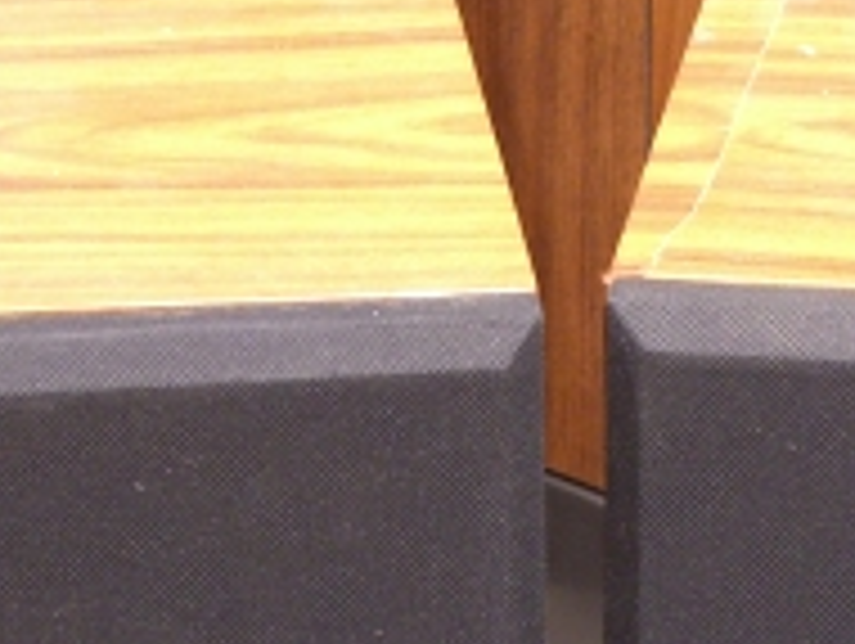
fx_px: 4748
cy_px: 829
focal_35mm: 192
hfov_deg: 10.3
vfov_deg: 7.7
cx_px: 616
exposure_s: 1/2.5
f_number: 3.6
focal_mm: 11.8
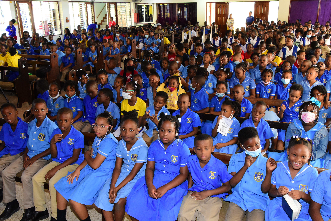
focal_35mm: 36
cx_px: 166
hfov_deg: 53.1
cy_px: 110
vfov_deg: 36.9
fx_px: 331
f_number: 7.1
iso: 3200
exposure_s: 1/125
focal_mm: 24
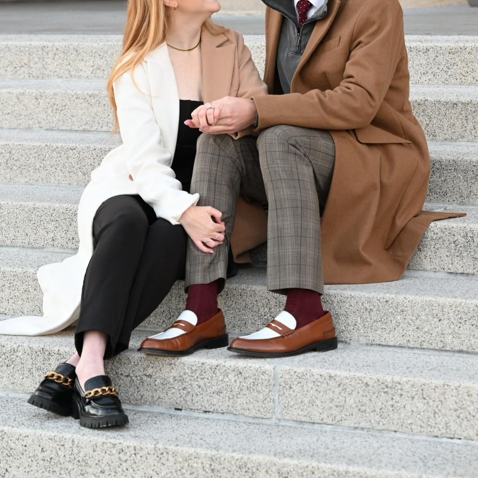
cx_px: 239
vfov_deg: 12.9
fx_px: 2109
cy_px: 138
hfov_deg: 12.9
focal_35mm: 135
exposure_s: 1/60
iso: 800
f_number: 5
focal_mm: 105
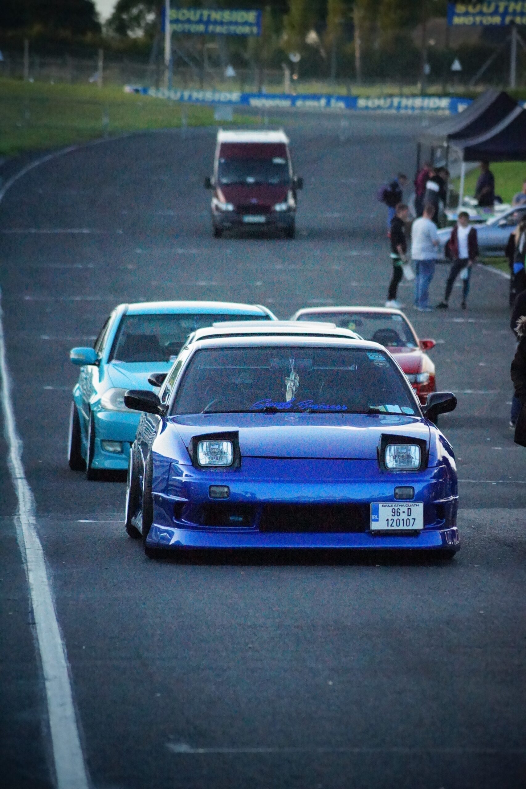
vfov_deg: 6.9
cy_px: 394
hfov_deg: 4.6
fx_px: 6574
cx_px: 263
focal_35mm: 300
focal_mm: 200
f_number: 5.6
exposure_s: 1/4000
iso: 6400
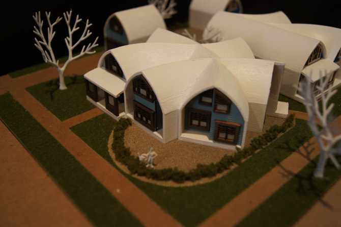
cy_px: 114
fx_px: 341
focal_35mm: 36
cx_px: 170
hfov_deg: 53.2
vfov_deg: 36.8
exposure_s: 1/40
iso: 800
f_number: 4
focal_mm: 24
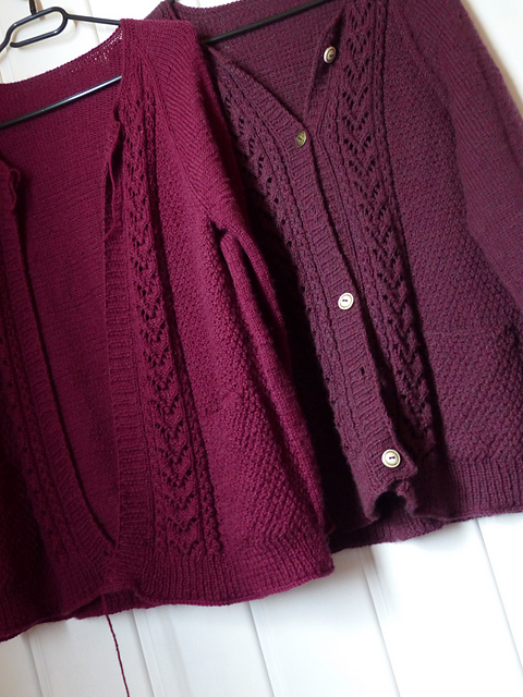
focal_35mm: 41
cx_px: 262
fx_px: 826
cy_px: 348
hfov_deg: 35.1
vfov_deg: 45.8
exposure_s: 1/3.2
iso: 400
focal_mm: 7.4
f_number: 2.8
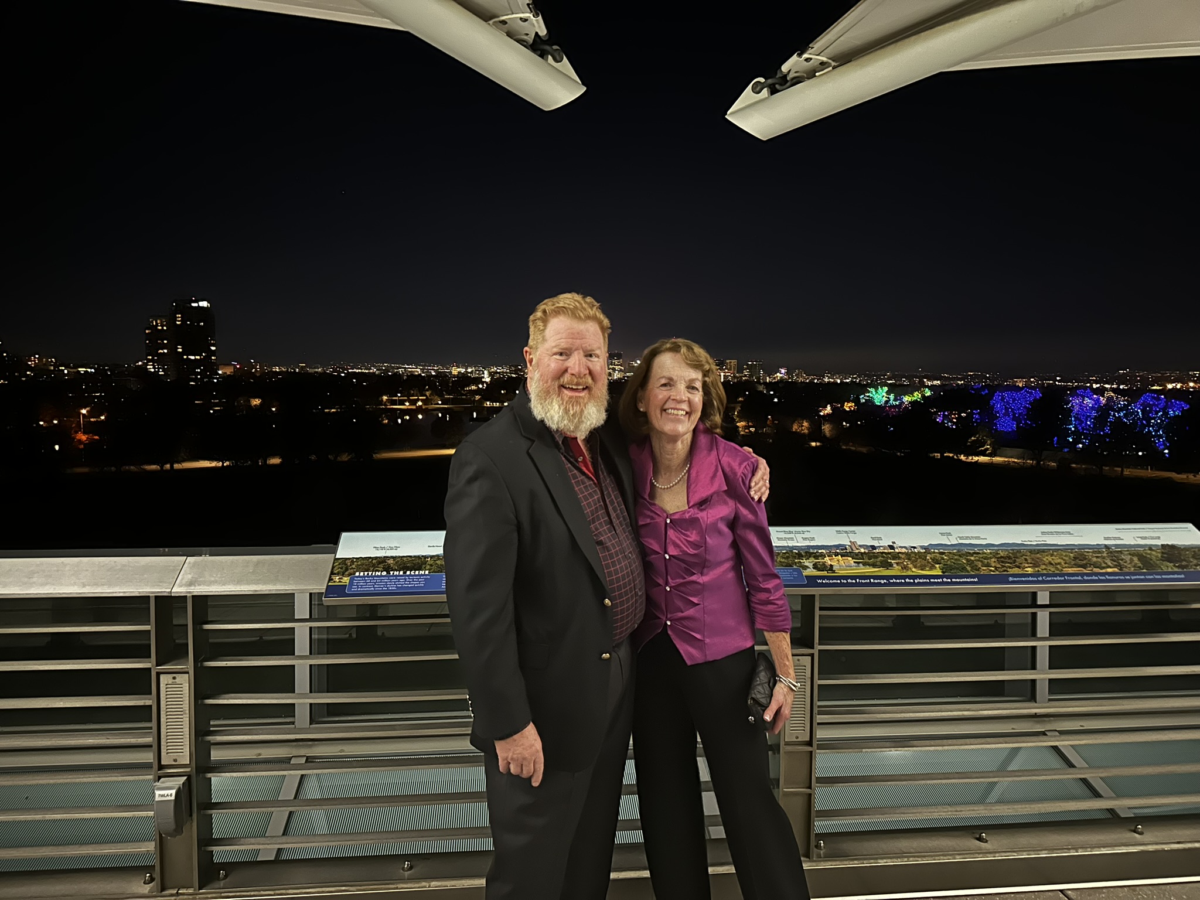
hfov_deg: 71.6
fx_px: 832
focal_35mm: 24
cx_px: 600
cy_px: 450
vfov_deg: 56.8
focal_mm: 6.86
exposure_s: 1/15
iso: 3200
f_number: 1.78
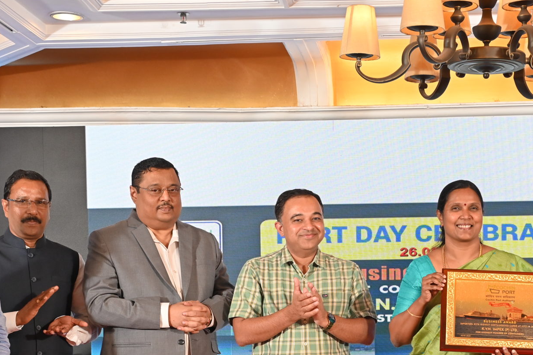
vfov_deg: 18.6
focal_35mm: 71
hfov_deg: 28.3
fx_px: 1051
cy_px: 368
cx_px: 346
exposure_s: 1/160
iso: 1250
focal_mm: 34
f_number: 5.6
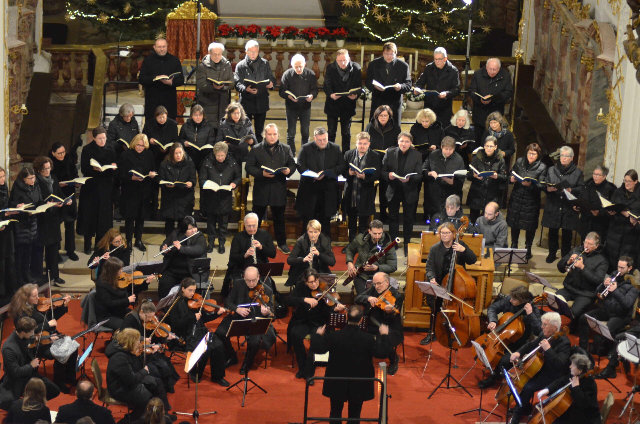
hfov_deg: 19.5
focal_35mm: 105
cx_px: 320
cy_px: 212
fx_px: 1863
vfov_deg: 13.0
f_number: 4
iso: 3200
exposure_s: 1/60
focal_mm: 70
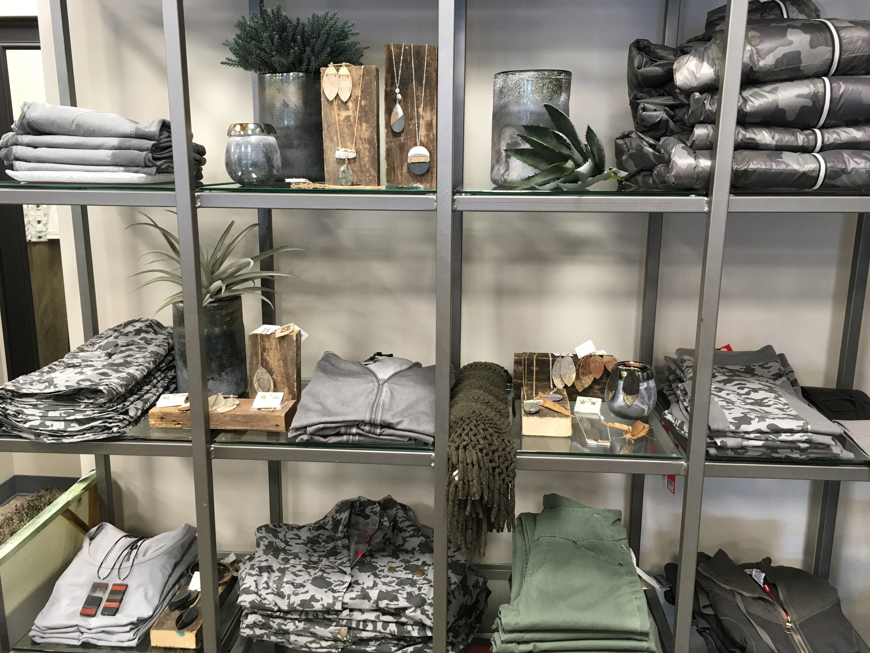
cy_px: 326
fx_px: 729
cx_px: 435
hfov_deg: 61.7
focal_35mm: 29
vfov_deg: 48.2
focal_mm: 4.15
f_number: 2.2
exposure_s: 1/30
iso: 80
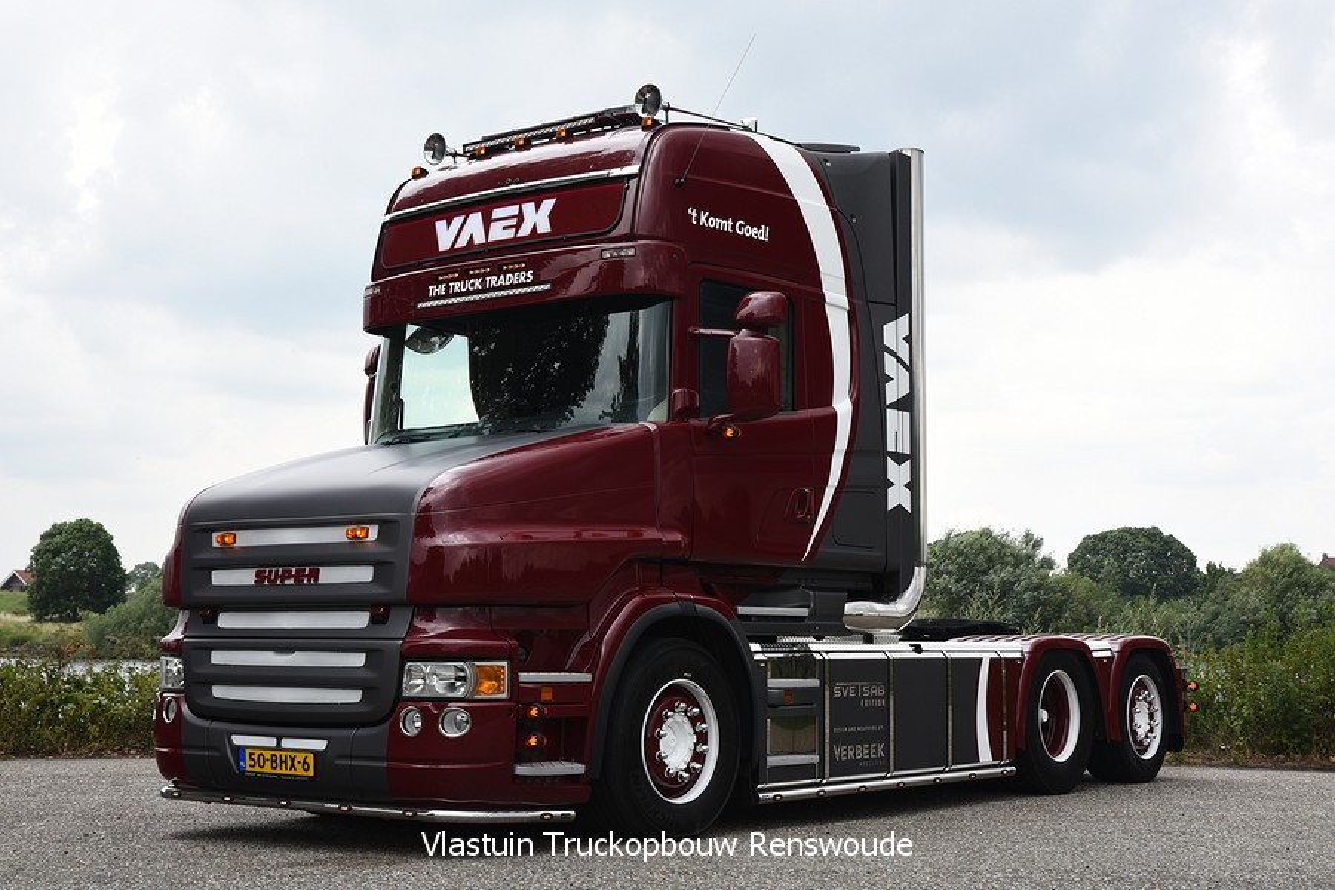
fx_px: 1780
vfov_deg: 28.1
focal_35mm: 48
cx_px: 668
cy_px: 445
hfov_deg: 41.1
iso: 400
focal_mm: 48
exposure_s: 1/80
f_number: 10
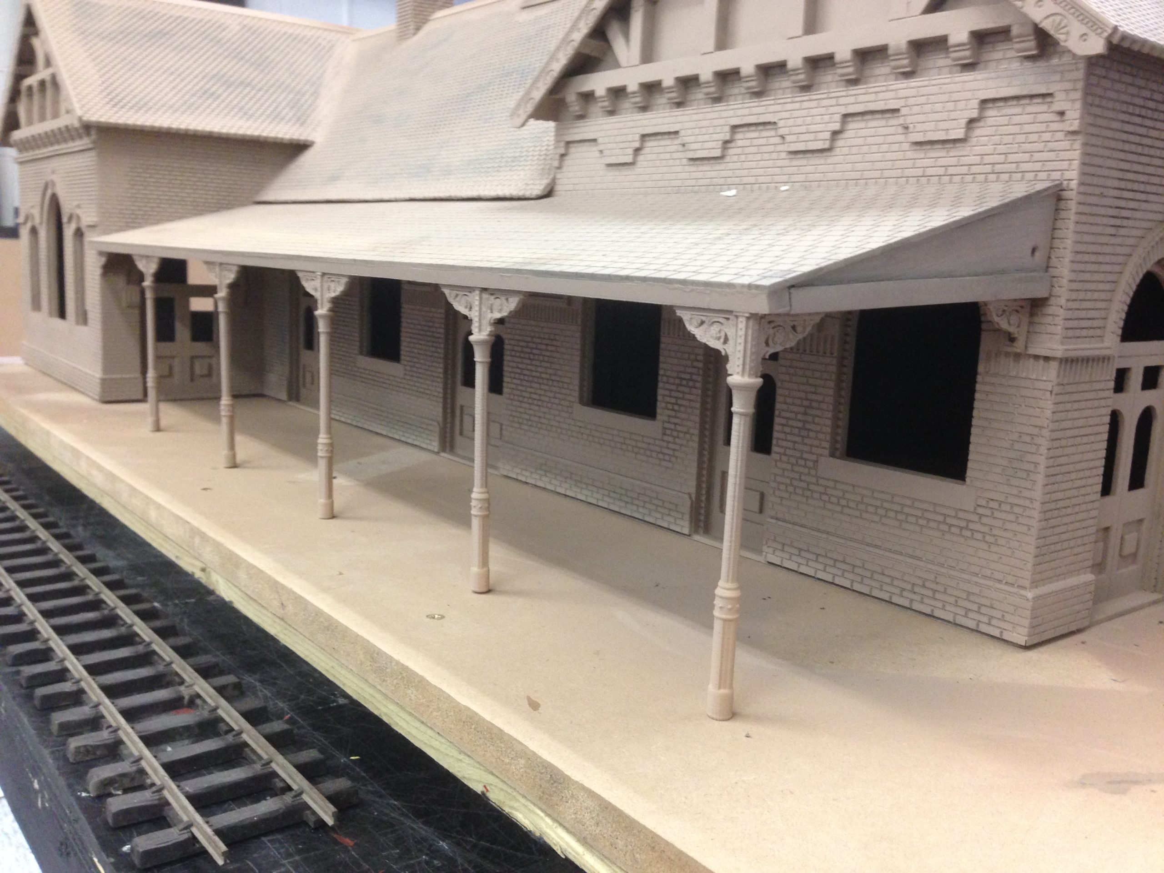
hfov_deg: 55.4
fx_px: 1110
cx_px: 582
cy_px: 436
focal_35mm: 33
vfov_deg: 42.9
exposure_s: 1/20
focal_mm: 4.12
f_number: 2.4
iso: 200
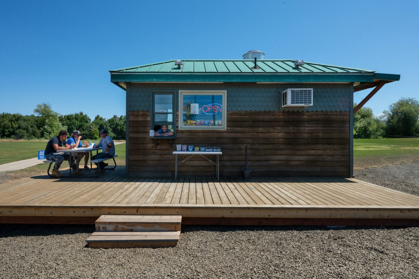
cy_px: 140
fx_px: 209
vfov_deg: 67.3
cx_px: 210
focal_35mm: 18
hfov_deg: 90.0
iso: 1250
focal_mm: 18
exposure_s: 1/800
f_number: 18
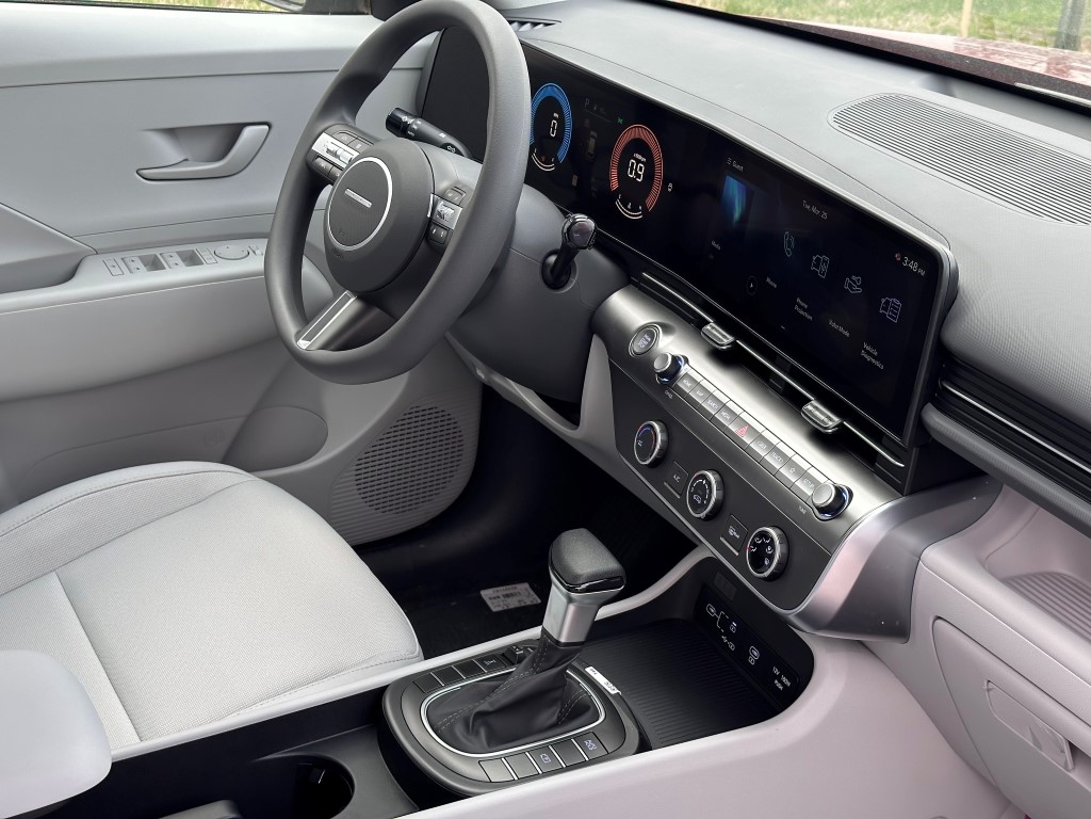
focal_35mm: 48
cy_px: 410
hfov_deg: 39.7
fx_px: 1513
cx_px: 546
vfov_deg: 30.3
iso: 64
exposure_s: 1/211
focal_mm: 6.86
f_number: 1.78
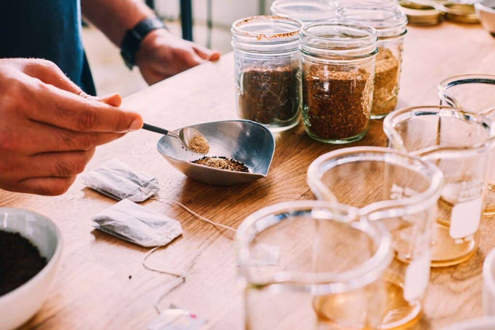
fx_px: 688
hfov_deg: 39.6
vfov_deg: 27.0
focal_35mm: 50
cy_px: 165
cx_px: 248
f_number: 5.6
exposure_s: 1/200
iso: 200
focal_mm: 50
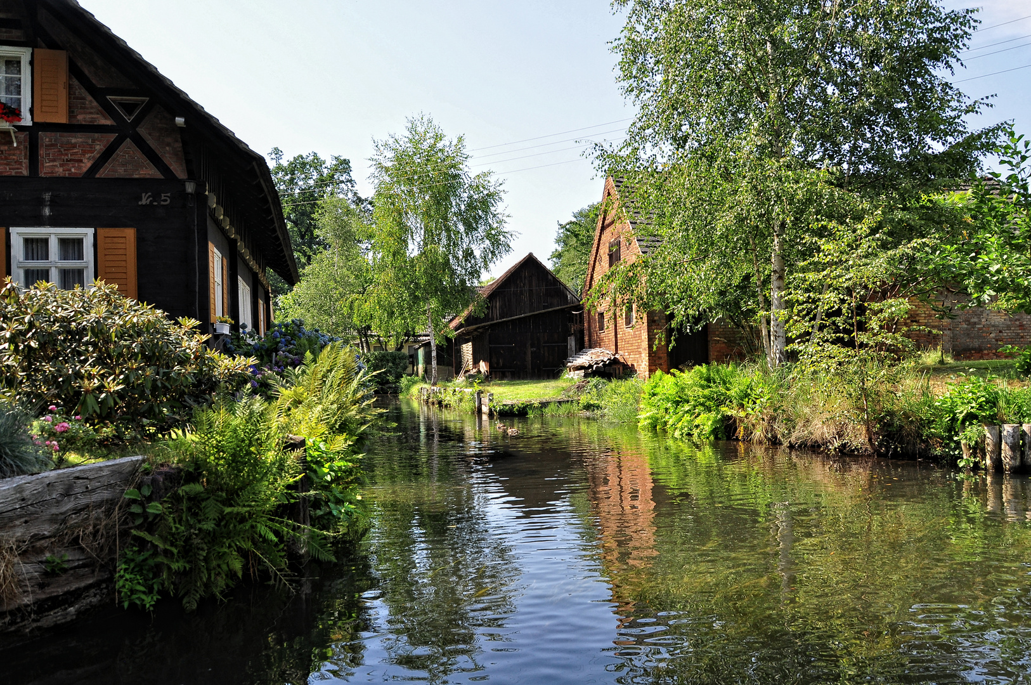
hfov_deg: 67.4
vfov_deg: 47.8
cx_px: 516
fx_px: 772
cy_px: 342
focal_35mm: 27
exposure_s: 1/250
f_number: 6.7
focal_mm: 18
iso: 200
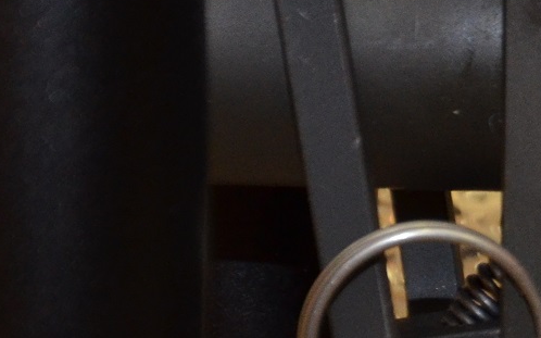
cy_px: -51
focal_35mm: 793
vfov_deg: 1.7
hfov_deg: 2.6
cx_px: 1152
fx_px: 11682
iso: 800
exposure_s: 1/60
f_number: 5.6
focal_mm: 105
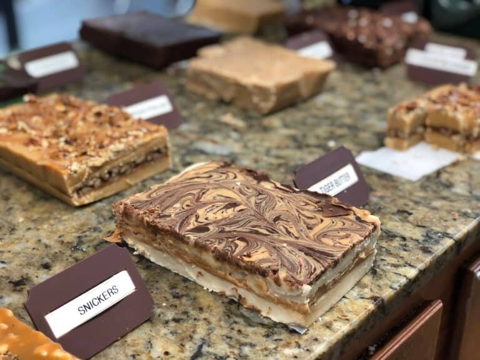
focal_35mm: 52
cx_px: 240
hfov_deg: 36.8
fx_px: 721
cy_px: 180
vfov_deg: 28.0
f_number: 2.4
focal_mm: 6
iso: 80
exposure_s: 1/40
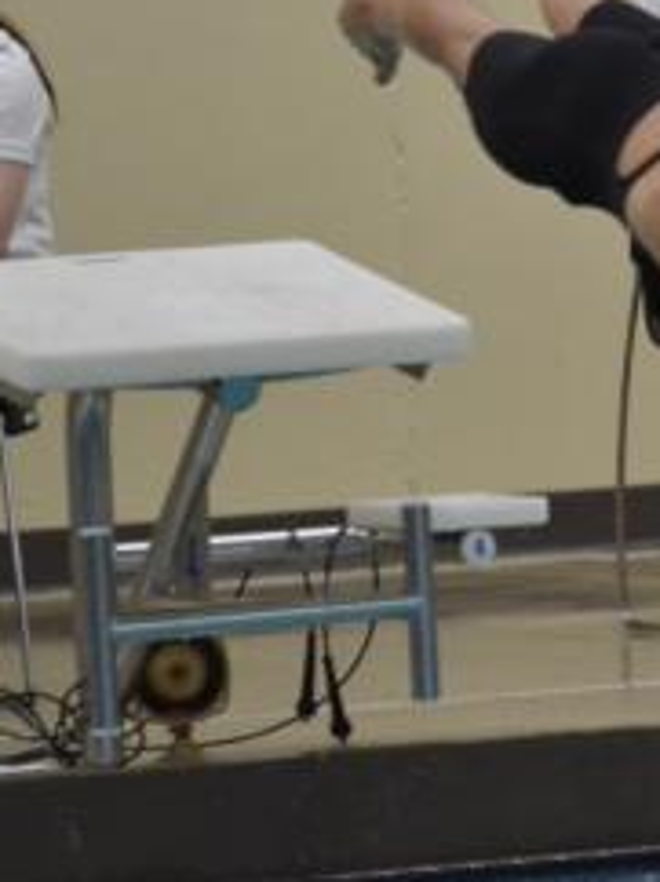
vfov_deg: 2.8
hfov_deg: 2.1
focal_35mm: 716
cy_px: 222
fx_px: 18234
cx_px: 1006
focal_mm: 200
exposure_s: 1/500
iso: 2800
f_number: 2.8
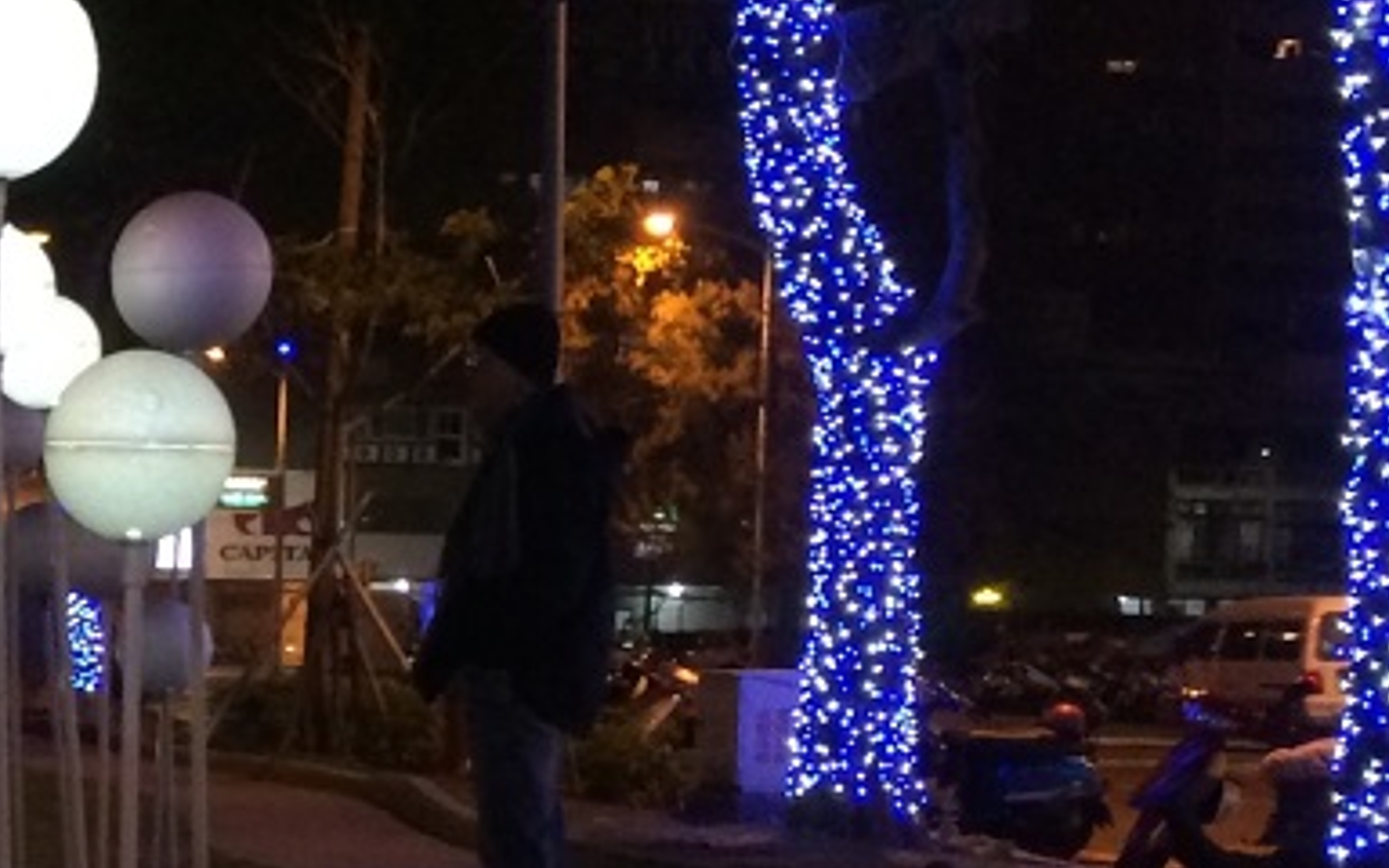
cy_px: 855
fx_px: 3785
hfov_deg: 19.4
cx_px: -358
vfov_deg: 12.9
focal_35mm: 100
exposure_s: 1/30
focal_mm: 4.15
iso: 250
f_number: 2.2
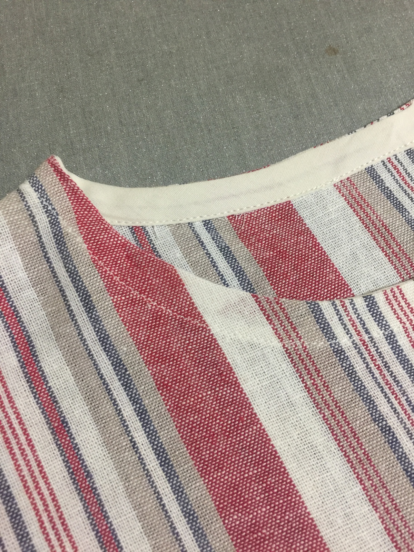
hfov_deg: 48.2
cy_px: 276
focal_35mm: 29
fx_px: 462
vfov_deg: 61.7
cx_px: 207
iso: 100
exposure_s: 1/15
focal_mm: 4.15
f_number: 2.2
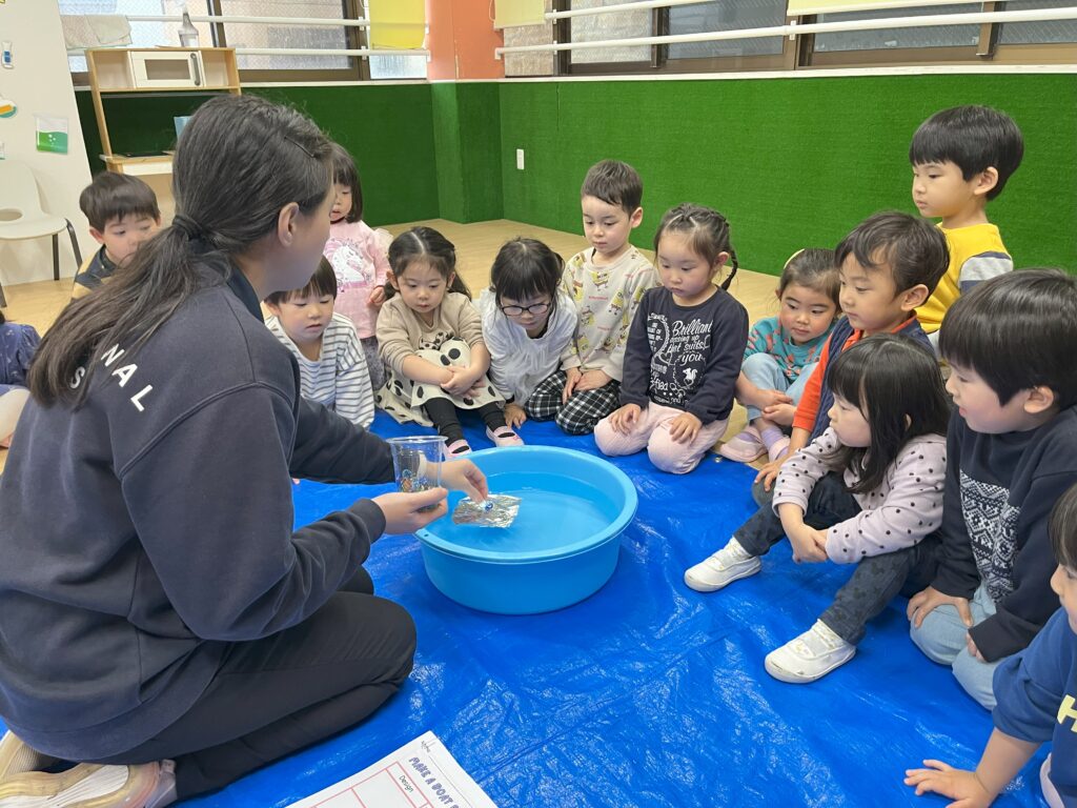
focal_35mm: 26
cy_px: 404
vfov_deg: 53.1
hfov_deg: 67.3
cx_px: 538
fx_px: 809
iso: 160
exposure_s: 1/60
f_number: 1.6
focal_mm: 5.1
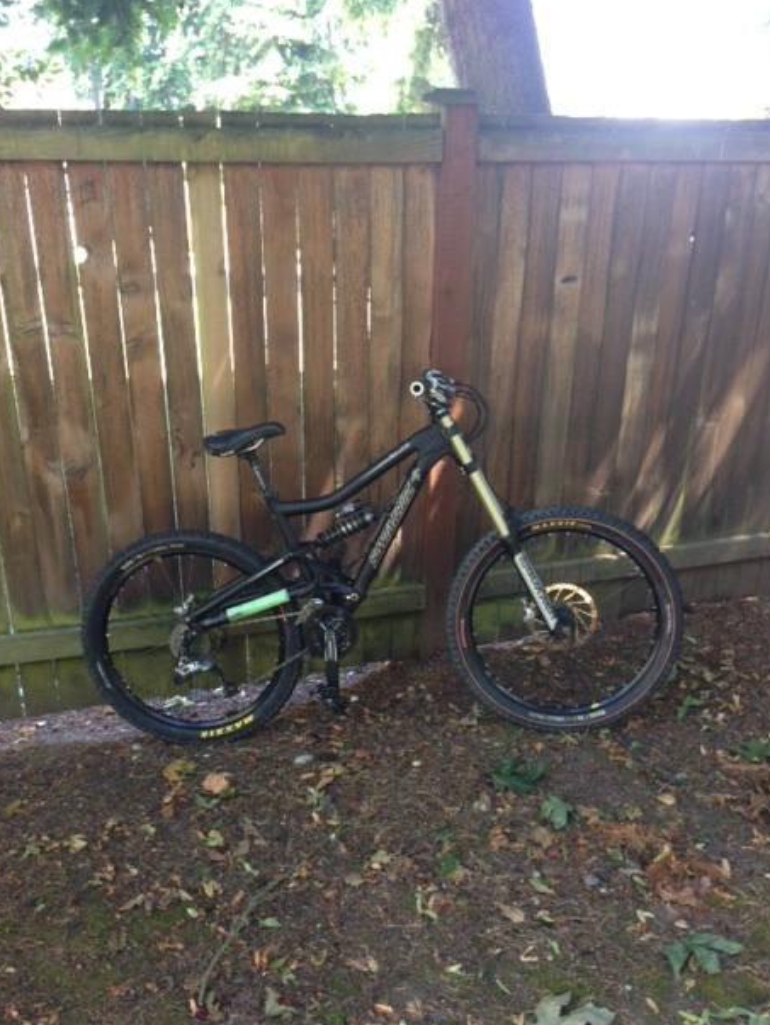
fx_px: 1037
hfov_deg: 40.7
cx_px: 388
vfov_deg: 52.6
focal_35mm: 35
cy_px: 525
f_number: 2.4
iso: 64
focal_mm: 4.12
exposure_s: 1/20
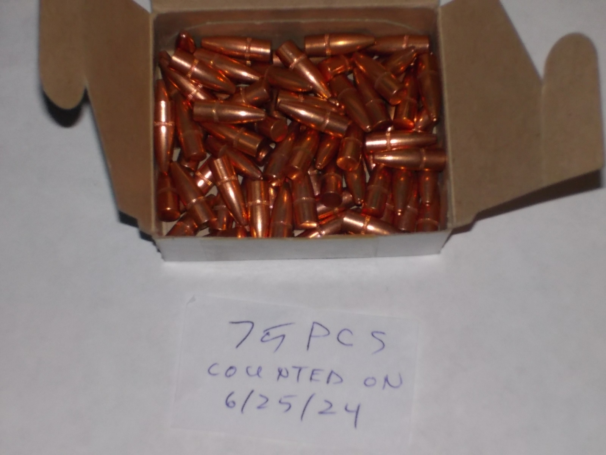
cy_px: 228
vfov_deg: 17.0
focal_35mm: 87
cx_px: 303
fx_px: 1523
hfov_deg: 22.5
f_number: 5.9
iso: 200
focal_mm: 12.3
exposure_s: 1/60
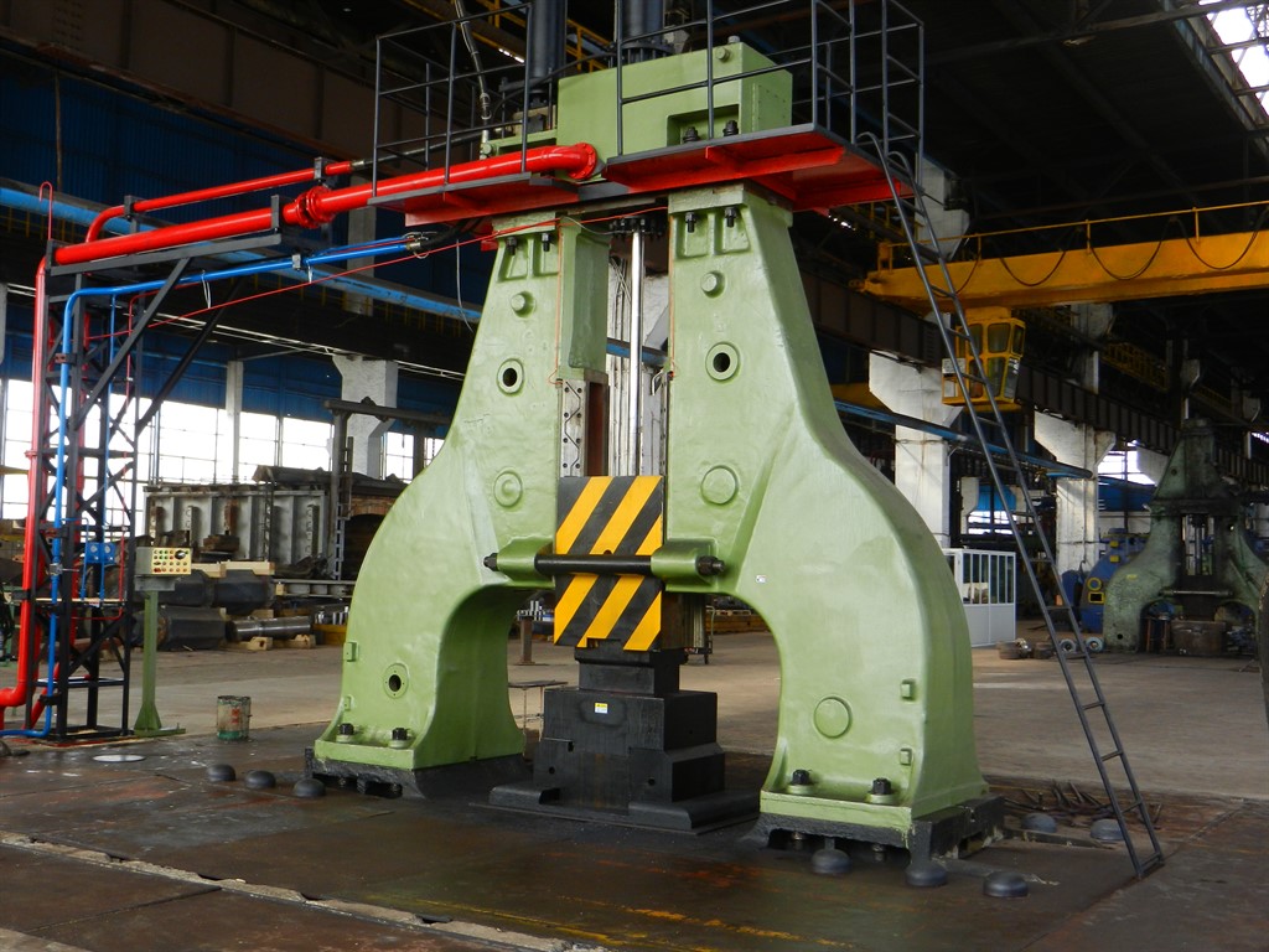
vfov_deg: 37.7
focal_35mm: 38
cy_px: 476
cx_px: 634
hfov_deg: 49.0
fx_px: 1393
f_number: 4
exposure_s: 1/80
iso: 160
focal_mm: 6.9
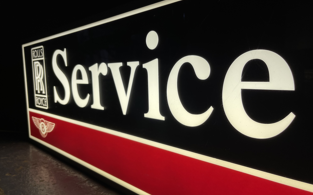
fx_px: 239
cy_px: 105
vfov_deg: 44.5
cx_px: 156
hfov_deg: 66.5
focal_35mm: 28
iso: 100
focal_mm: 5.1
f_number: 1.6
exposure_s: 1/100
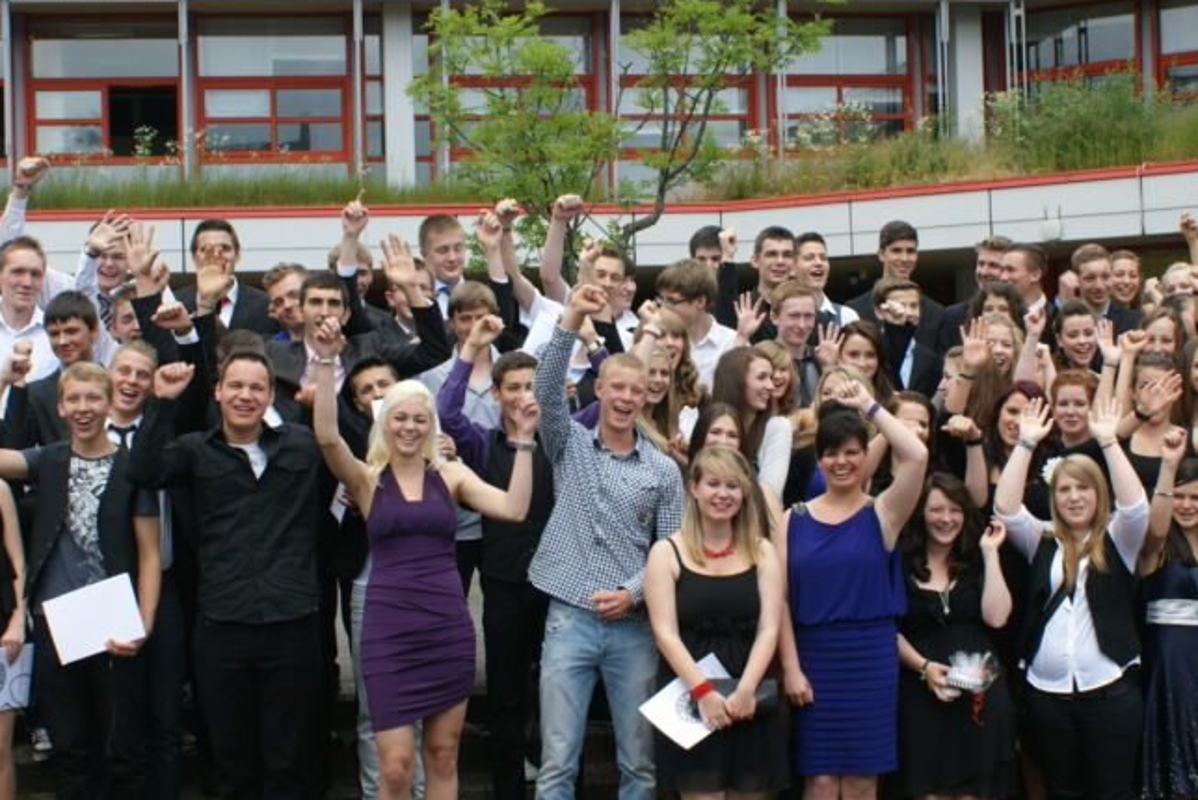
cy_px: 414
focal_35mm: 62
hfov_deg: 32.4
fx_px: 2064
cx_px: 621
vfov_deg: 21.9
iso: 100
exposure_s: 1/100
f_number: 8
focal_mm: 26
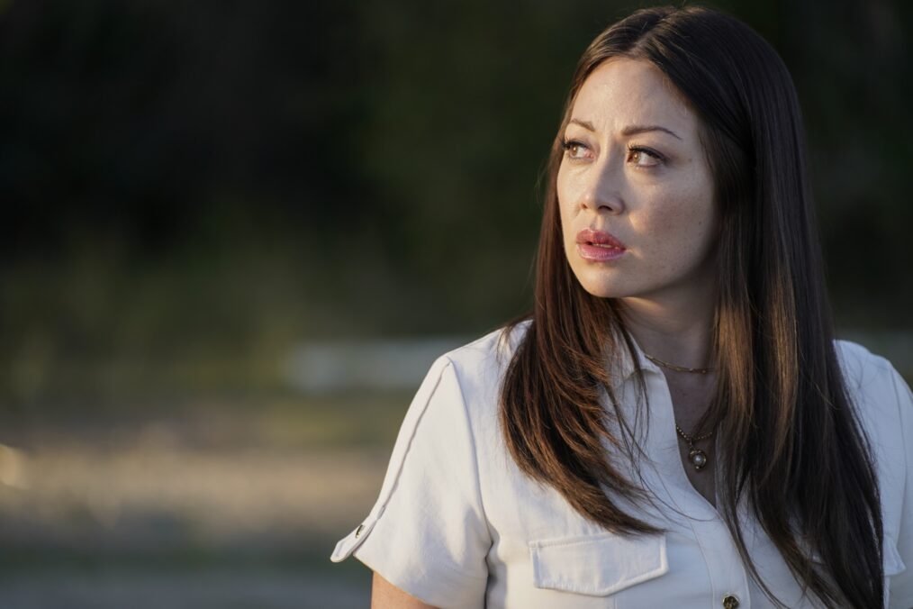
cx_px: 456
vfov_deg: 9.1
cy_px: 304
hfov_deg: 13.7
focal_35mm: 150
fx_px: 3804
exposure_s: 1/400
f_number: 2.8
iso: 160
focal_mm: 150
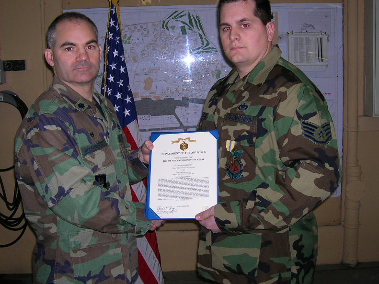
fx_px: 482
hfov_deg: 42.9
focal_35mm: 44
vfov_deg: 32.8
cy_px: 119
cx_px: 193
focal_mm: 5.7
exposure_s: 1/60.1
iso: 50
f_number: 2.9
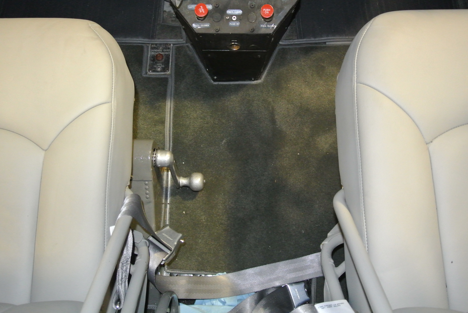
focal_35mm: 32
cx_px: 234
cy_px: 156
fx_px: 416
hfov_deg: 58.7
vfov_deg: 41.2
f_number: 3.8
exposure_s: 1/60
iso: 1600
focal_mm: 12.2
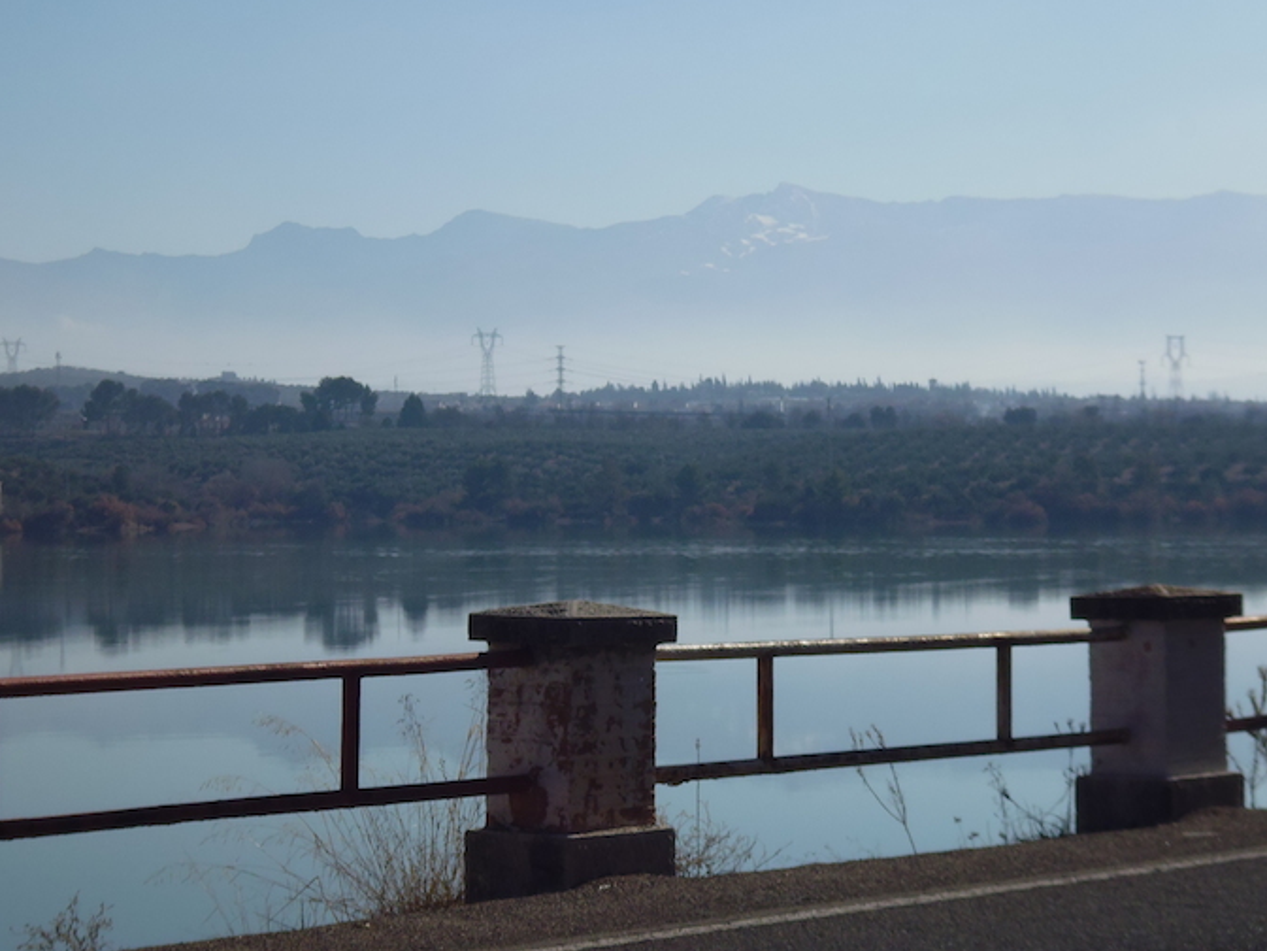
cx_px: 569
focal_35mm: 119
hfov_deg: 16.5
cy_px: 504
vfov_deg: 12.5
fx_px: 4356
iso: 125
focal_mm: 17.7
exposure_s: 1/100
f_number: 20
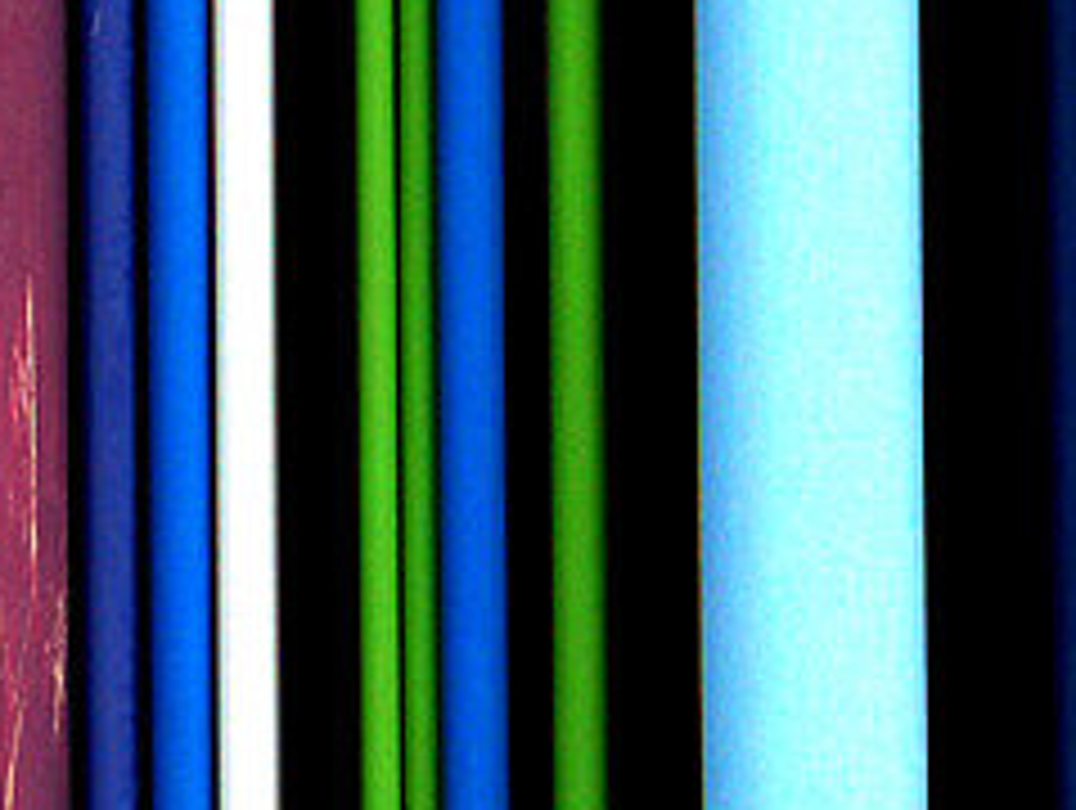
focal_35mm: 422
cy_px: 567
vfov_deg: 3.5
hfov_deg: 4.7
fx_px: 13137
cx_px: 1071
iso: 100
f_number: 3.2
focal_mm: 21.3
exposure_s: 1/8
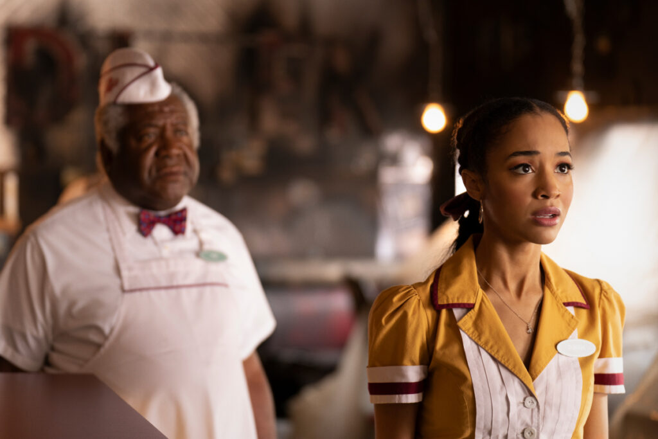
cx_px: 329
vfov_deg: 14.1
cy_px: 220
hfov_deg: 21.0
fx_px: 1773
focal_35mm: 97
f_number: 2.8
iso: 800
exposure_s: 1/125
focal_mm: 97
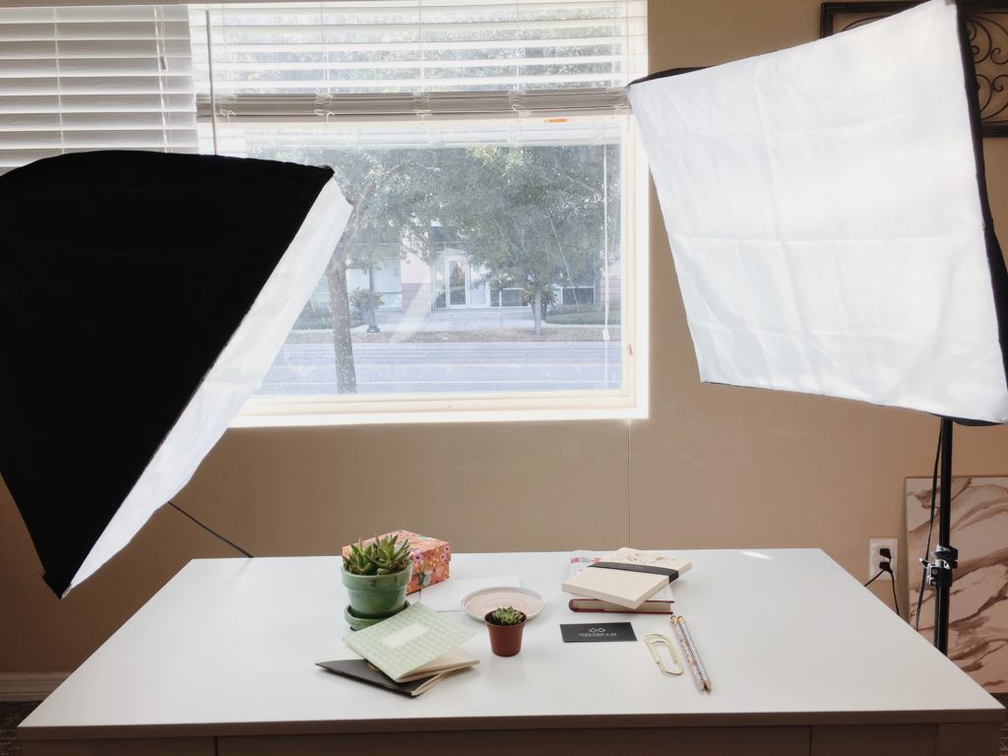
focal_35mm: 29
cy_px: 378
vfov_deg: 48.2
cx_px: 504
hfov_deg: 61.7
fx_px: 844
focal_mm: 4.15
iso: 25
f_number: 2.2
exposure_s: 1/120
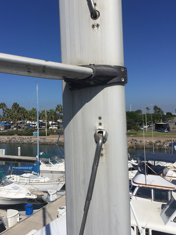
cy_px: 110
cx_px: 83
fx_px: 217
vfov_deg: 56.8
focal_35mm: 32
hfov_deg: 44.1
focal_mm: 4.15
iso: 32
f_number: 2.2
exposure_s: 1/4950
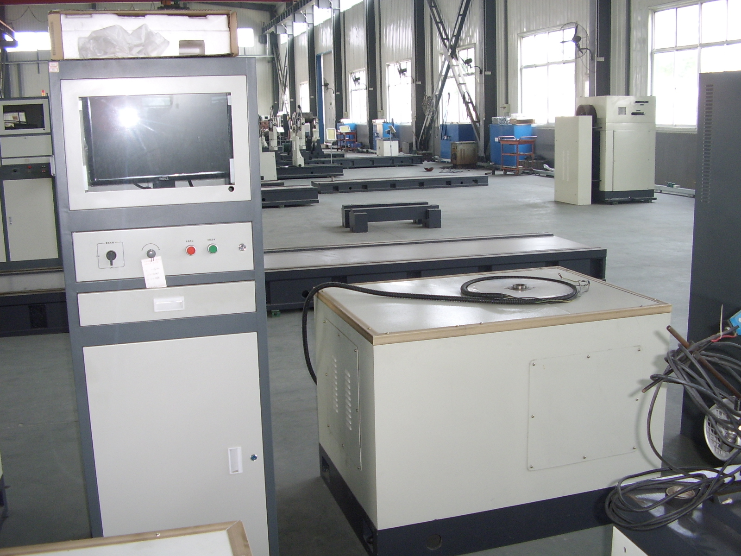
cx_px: 370
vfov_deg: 46.8
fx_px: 642
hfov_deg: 60.0
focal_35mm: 30
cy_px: 278
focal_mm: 5.8
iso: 100
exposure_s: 1/30
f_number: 2.9
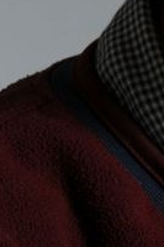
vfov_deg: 2.1
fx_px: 6694
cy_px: -14
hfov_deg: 1.4
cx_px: 342
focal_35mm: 978
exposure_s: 1/160
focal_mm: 140
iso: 400
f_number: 8
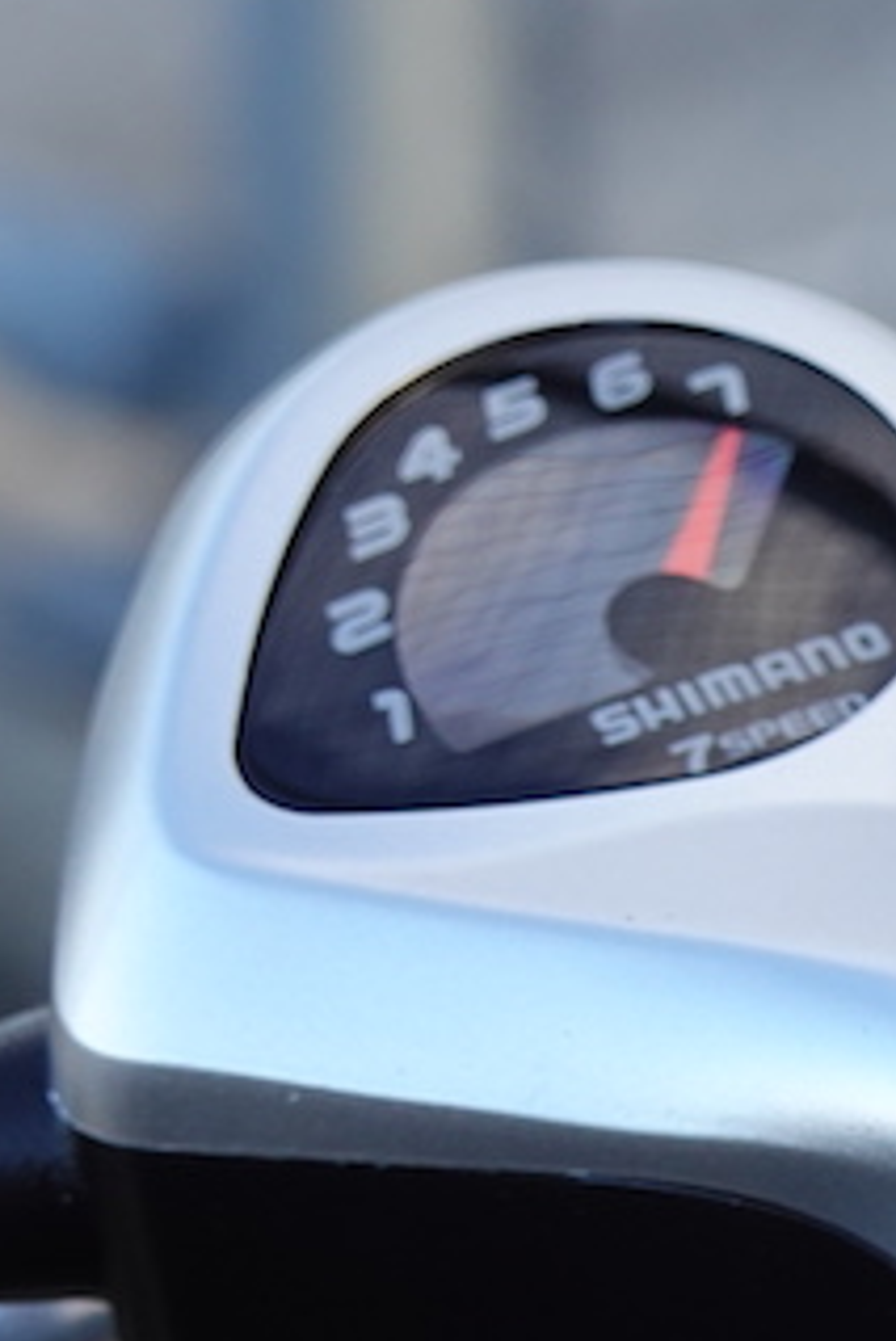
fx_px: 9248
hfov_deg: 5.4
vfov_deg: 8.3
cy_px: 778
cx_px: 2175
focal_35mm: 248
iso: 125
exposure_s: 1/80
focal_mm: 24.35
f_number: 4
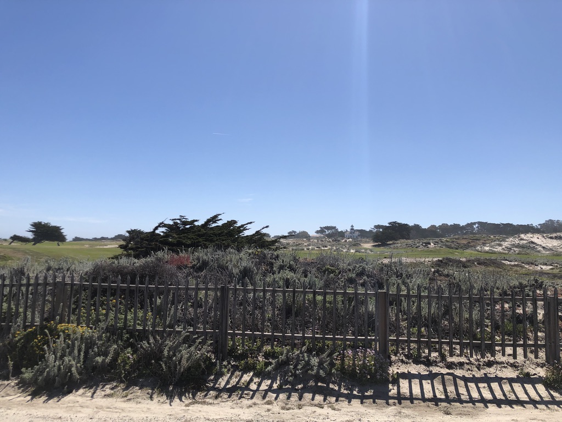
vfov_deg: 49.7
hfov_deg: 63.4
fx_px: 455
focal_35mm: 28
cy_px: 211
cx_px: 281
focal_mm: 4
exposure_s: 1/3205
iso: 20
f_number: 1.8
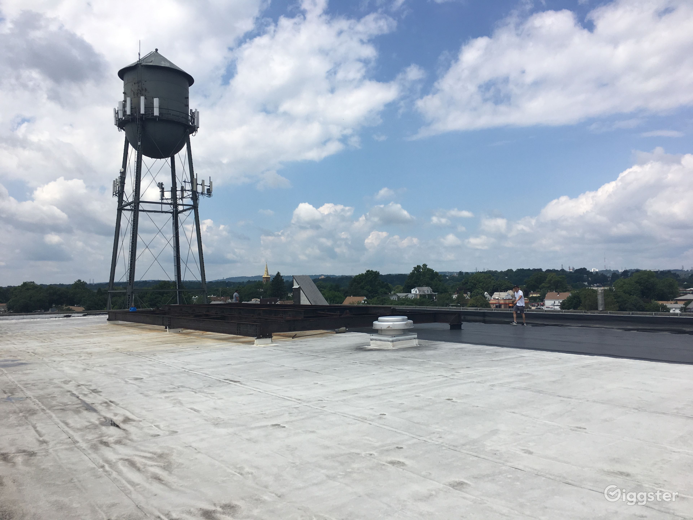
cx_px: 346
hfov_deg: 61.7
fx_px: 581
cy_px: 260
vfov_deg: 48.2
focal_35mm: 29
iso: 25
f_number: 2.2
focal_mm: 4.15
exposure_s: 1/2849
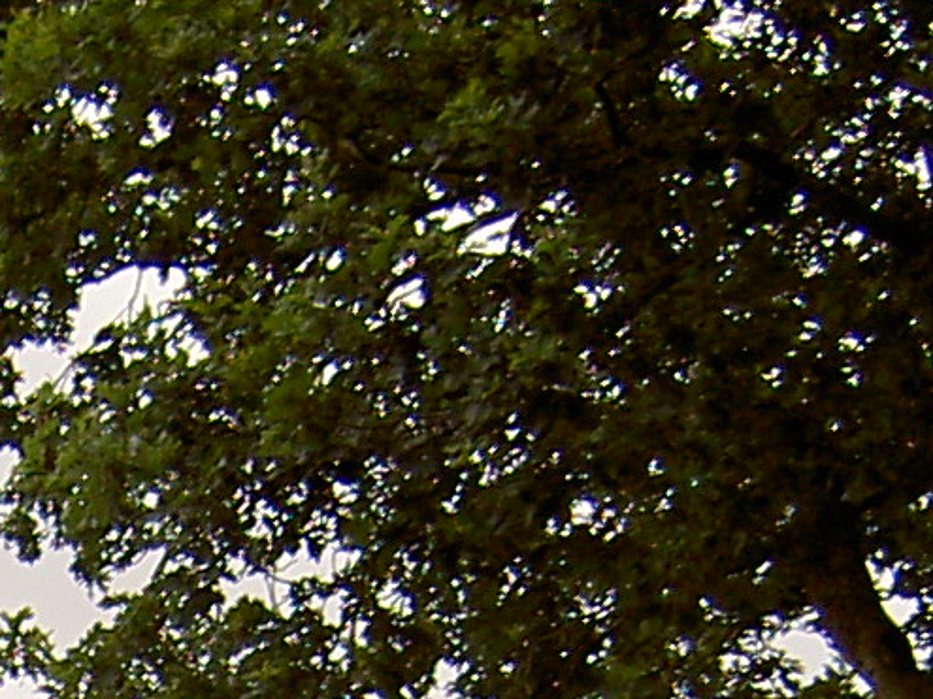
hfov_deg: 12.3
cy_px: 1511
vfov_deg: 8.8
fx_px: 4204
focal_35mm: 156
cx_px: -254
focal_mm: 5.6
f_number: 2.8
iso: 50
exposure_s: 1/125
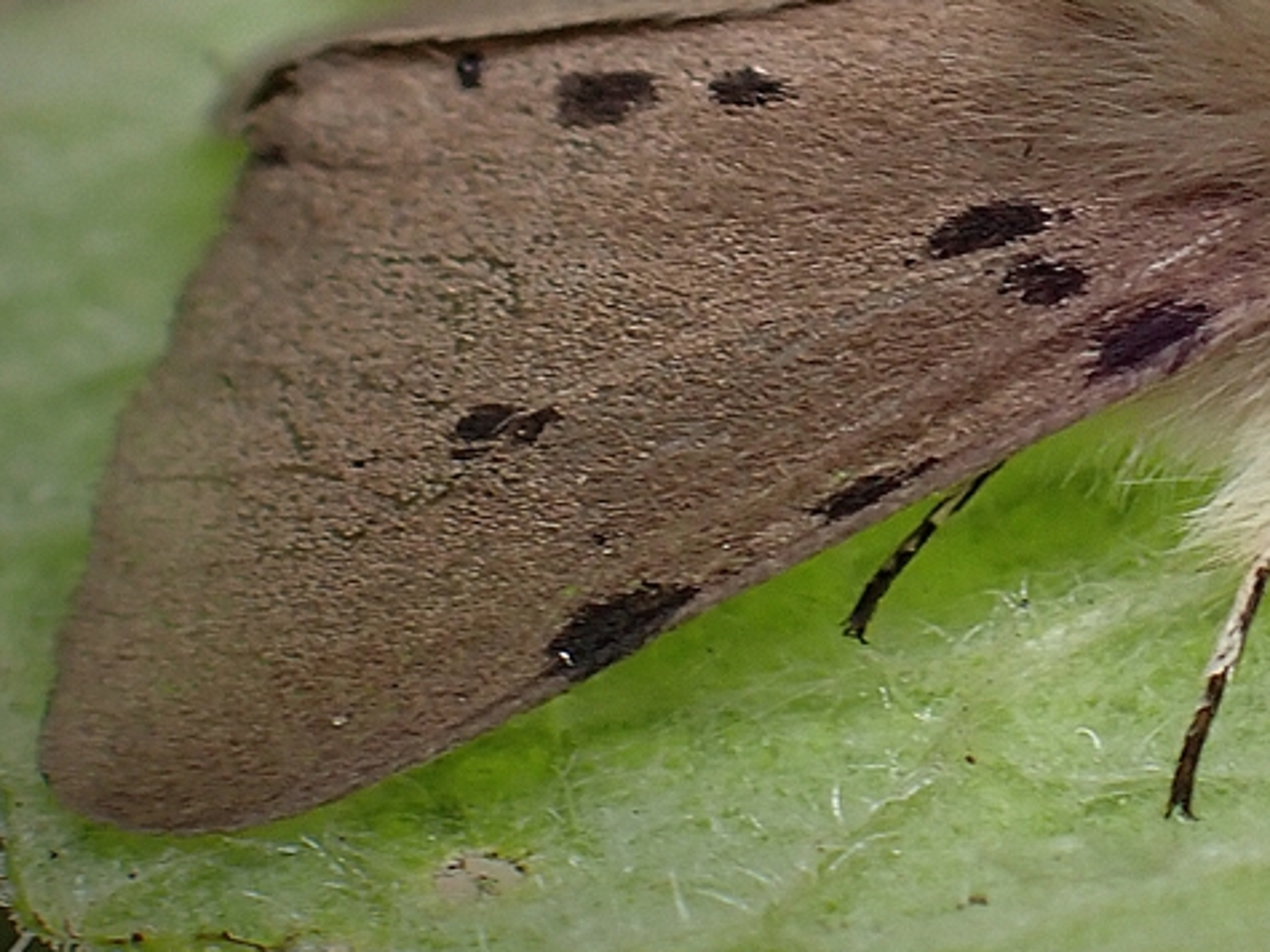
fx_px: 7629
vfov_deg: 7.1
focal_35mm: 208
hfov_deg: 9.5
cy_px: 218
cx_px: 1107
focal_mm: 18
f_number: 4.9
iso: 200
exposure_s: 1/125
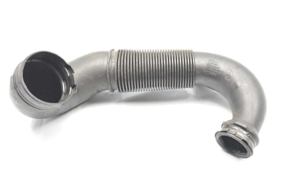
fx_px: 410
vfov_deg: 25.7
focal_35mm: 52
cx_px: 140
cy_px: 94
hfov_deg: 37.9
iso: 6400
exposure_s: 1/250
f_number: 8
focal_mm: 35
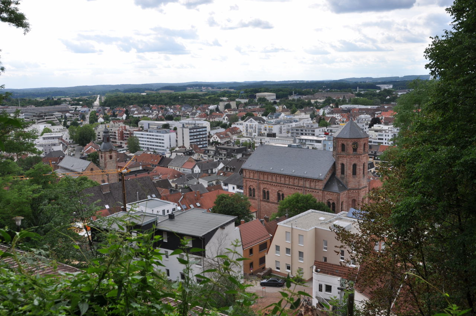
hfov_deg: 57.3
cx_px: 238
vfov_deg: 39.9
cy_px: 158
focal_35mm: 33
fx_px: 436
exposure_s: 1/320
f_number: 9
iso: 200
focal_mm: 22
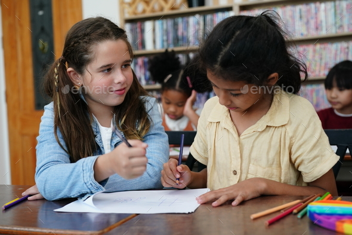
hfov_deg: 39.6
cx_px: 176
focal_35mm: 50
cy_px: 118
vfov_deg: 27.0
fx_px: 489
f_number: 3.2
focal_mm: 50
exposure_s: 1/200
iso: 1600
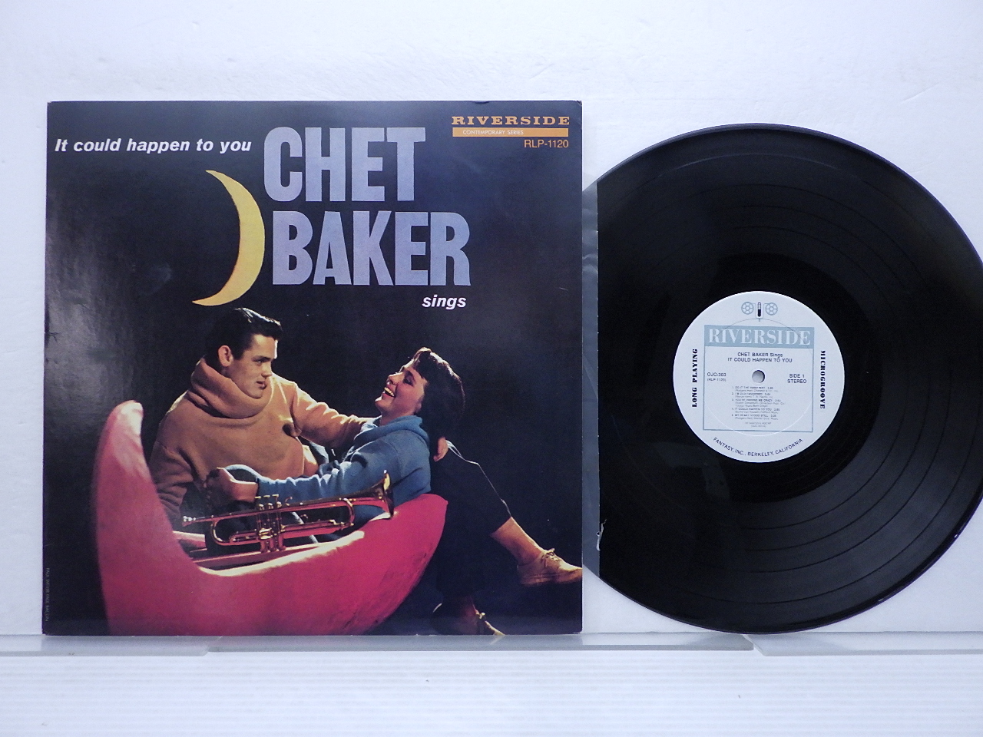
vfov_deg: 49.7
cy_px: 368
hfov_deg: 63.4
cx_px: 492
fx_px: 795
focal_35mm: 28
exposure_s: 1/100
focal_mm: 5
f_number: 3.5
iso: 400
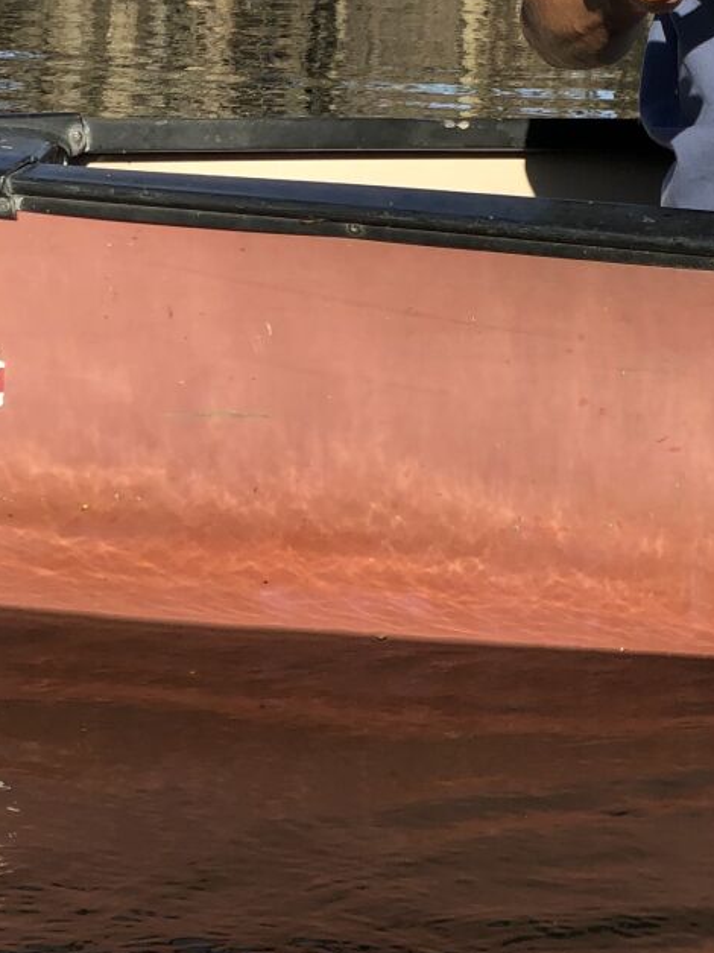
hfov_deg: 10.5
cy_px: -302
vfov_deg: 13.7
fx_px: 3797
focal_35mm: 138
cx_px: 915
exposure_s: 1/470
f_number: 2.4
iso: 16
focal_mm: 6
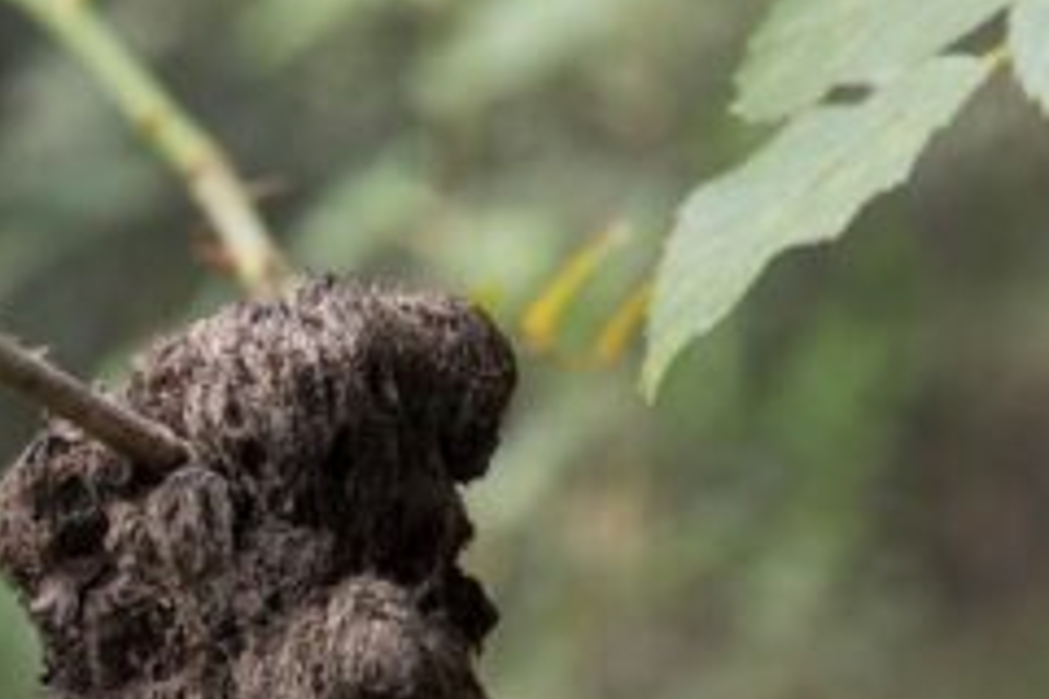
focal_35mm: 276
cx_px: 205
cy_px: 498
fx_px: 8044
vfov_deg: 5.0
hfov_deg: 7.4
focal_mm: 85
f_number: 13
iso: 800
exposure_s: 1/80
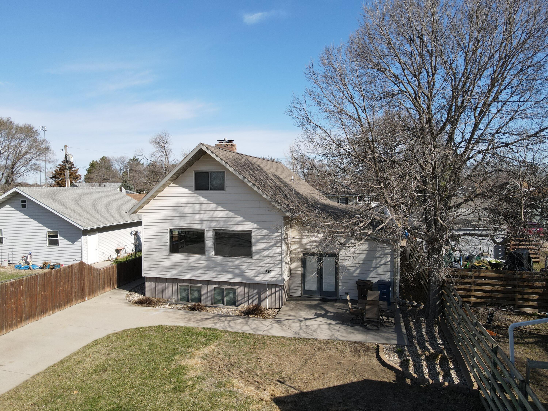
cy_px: 206
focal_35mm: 24
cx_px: 274
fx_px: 380
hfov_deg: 71.6
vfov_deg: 56.8
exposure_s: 1/640
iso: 110
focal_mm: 4.5
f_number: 2.8
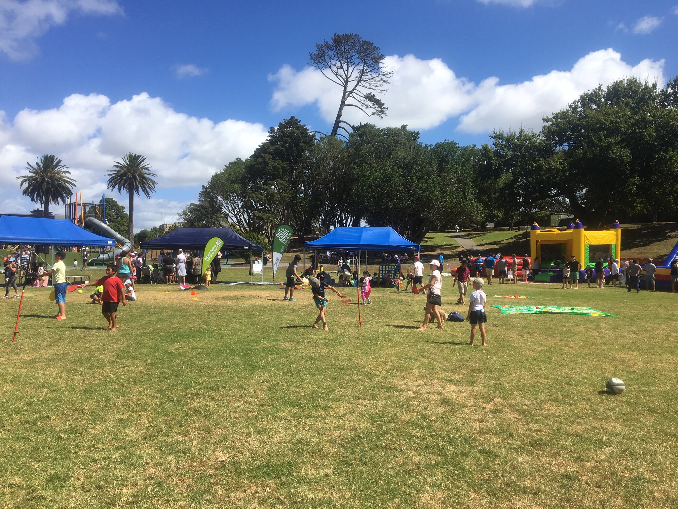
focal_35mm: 29
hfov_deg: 61.7
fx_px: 568
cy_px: 254
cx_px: 339
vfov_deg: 48.2
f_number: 2.2
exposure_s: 1/2262
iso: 25
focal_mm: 4.15
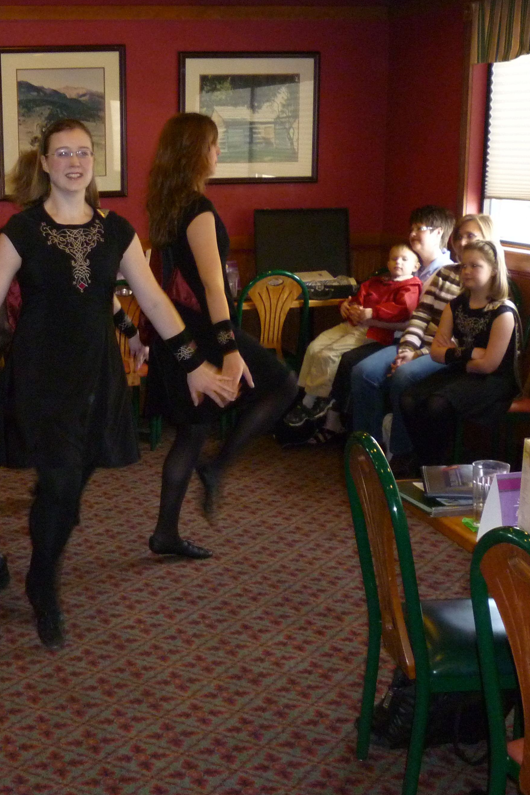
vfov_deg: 34.5
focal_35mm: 58
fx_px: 1281
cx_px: 35
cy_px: 417
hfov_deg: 22.7
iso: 400
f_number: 4
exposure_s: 1/30
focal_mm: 6.5
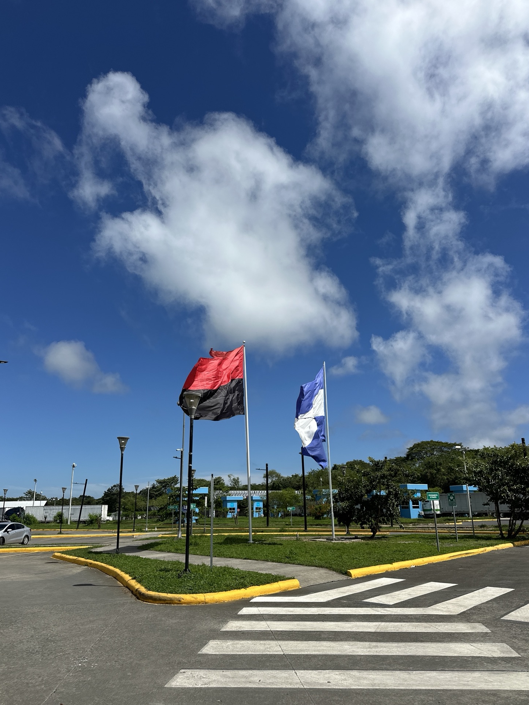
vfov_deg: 69.4
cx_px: 269
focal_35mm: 25
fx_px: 509
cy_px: 358
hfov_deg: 54.9
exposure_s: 1/9709
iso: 80
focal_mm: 6.86
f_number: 1.78
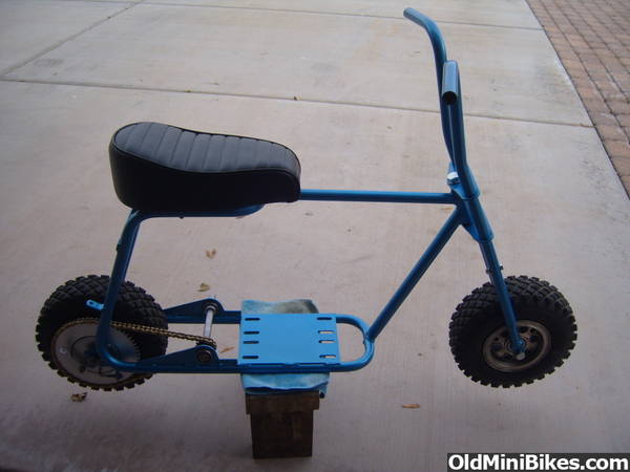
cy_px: 236
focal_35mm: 35
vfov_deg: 40.7
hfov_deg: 52.6
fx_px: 637
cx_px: 315
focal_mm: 7.4
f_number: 7.1
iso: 80
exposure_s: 1/125
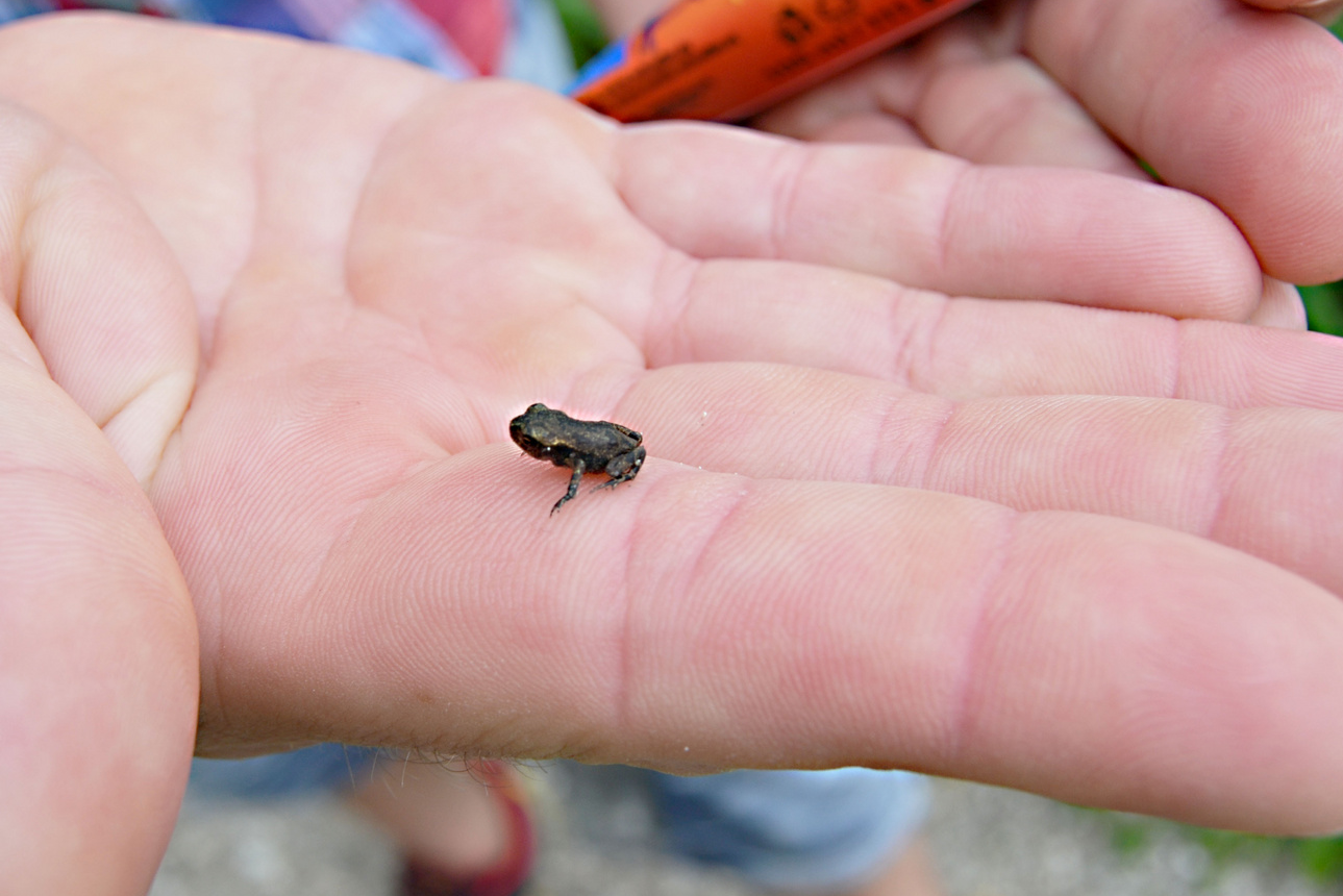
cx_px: 552
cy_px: 459
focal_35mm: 49
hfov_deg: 40.2
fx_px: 1828
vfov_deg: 27.5
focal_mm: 26
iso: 110
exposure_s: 1/125
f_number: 8
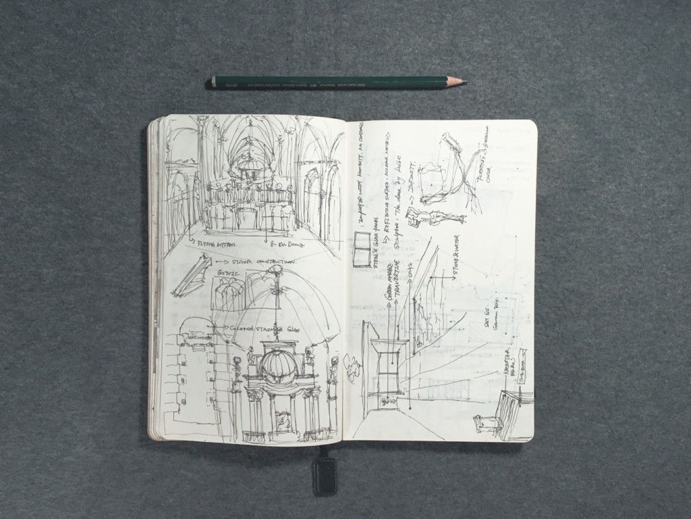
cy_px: 260
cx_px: 346
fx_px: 579
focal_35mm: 29
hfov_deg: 61.7
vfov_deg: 48.2
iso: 50
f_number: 2.2
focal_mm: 4.15
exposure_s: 1/33
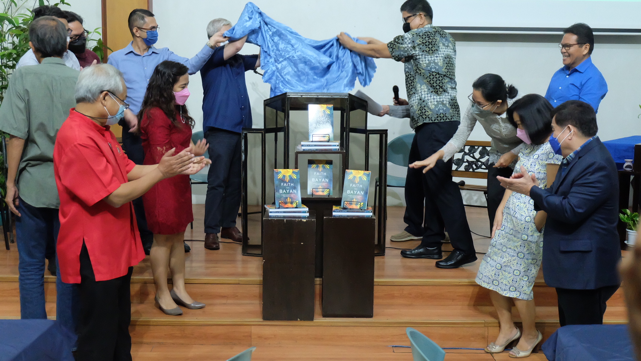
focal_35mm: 40
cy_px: 176
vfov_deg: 29.7
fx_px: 680
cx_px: 321
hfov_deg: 50.5
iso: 6400
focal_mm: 25.6
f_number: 4.5
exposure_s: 1/60
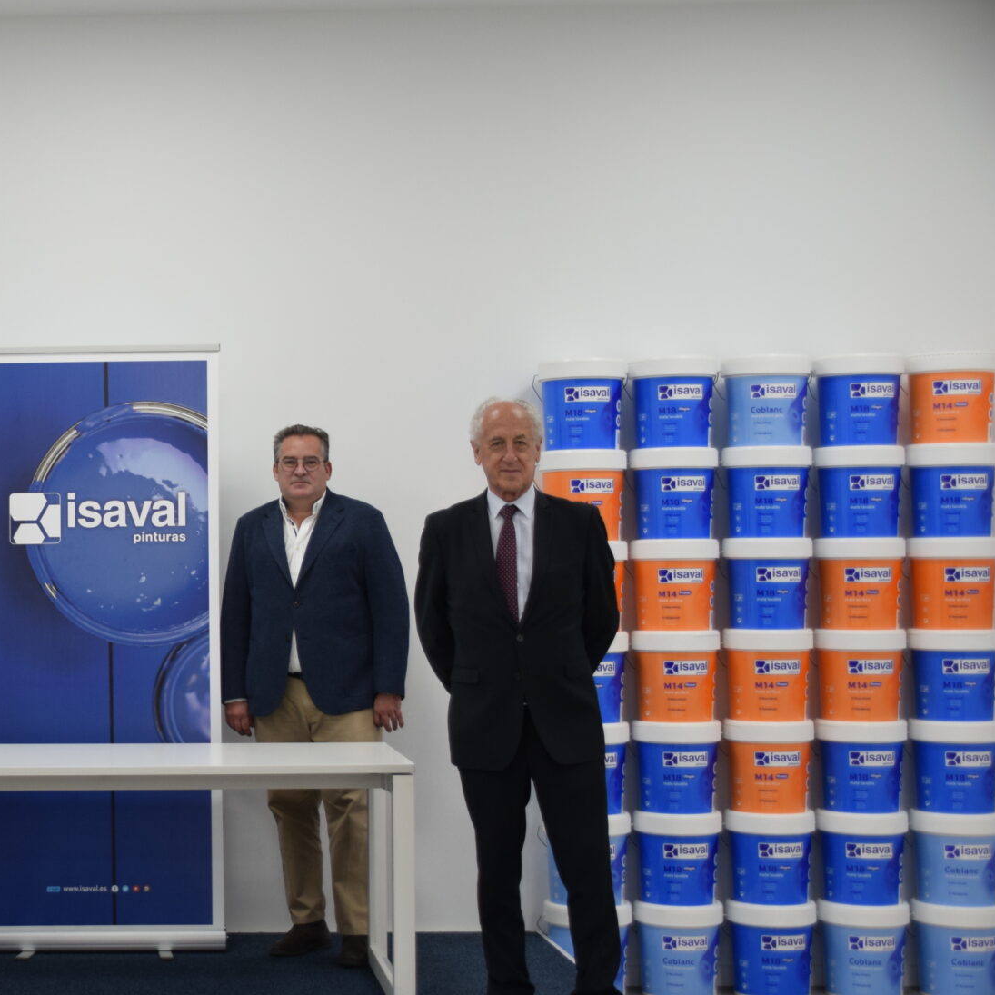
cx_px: 67
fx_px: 2016
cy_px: 577
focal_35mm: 62
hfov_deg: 26.6
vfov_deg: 27.7
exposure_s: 1/60
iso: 450
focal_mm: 26
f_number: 4
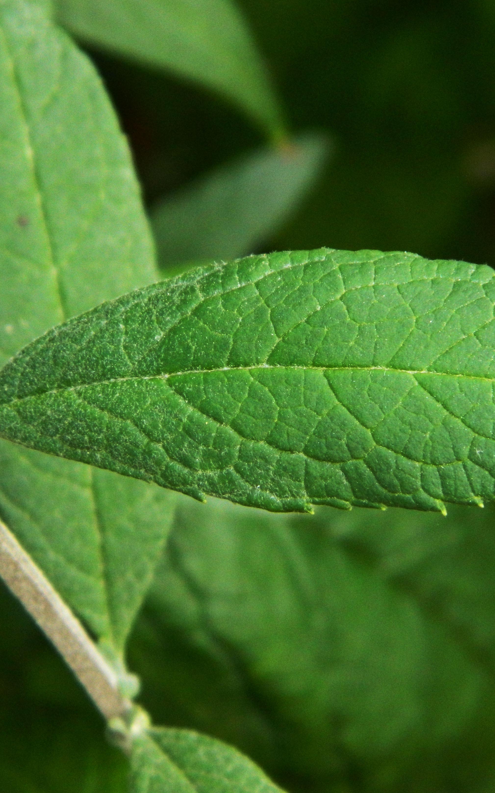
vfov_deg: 14.3
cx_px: 286
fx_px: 3152
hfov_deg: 9.0
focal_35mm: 146
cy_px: 397
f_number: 4.5
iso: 400
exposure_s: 1/320
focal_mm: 18.6
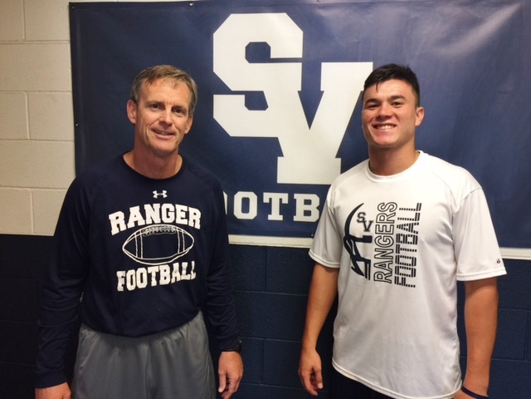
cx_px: 266
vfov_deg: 48.2
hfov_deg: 61.7
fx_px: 445
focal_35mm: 29
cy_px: 200
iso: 40
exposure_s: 1/15
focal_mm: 4.15
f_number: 2.2
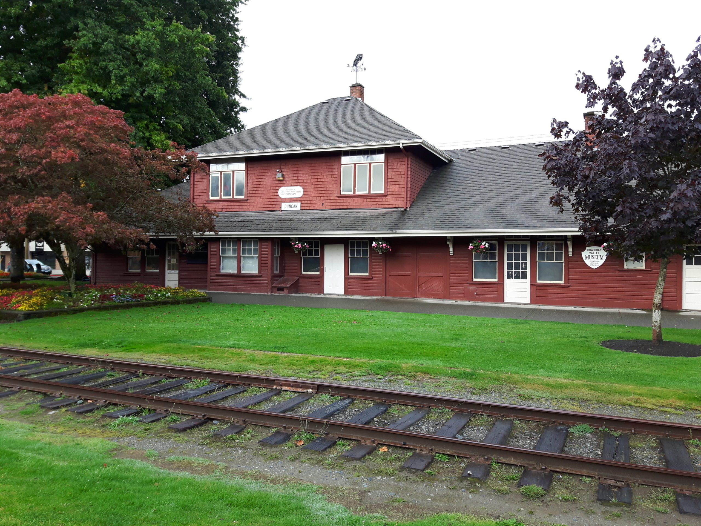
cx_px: 350
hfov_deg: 58.4
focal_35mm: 31
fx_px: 628
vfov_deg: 45.4
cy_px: 263
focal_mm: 3.7
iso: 40
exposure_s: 1/151
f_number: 1.9
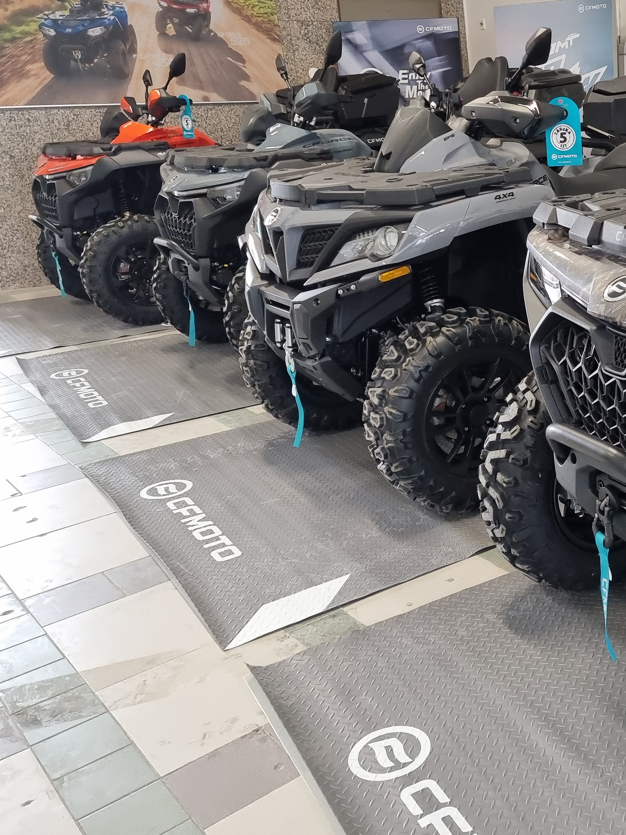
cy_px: 357
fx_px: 941
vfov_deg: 47.7
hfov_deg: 33.8
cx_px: 616
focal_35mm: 39
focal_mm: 6.7
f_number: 1.8
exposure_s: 1/100
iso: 250
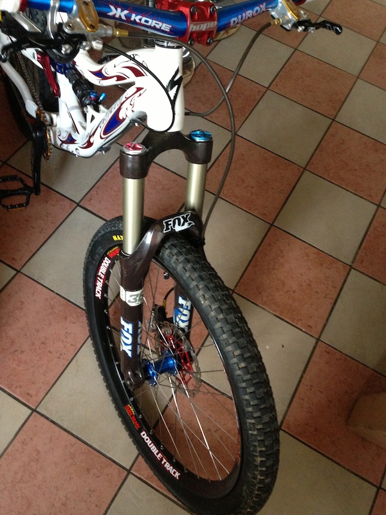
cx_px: 193
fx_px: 491
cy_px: 258
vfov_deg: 55.4
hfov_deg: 42.9
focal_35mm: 33
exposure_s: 1/17
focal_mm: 4.13
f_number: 2.4
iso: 400
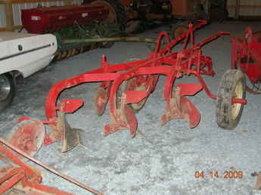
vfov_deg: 30.8
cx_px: 130
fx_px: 354
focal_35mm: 47
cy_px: 98
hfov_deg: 40.5
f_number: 2.9
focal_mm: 7.8
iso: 151
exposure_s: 1/60.1
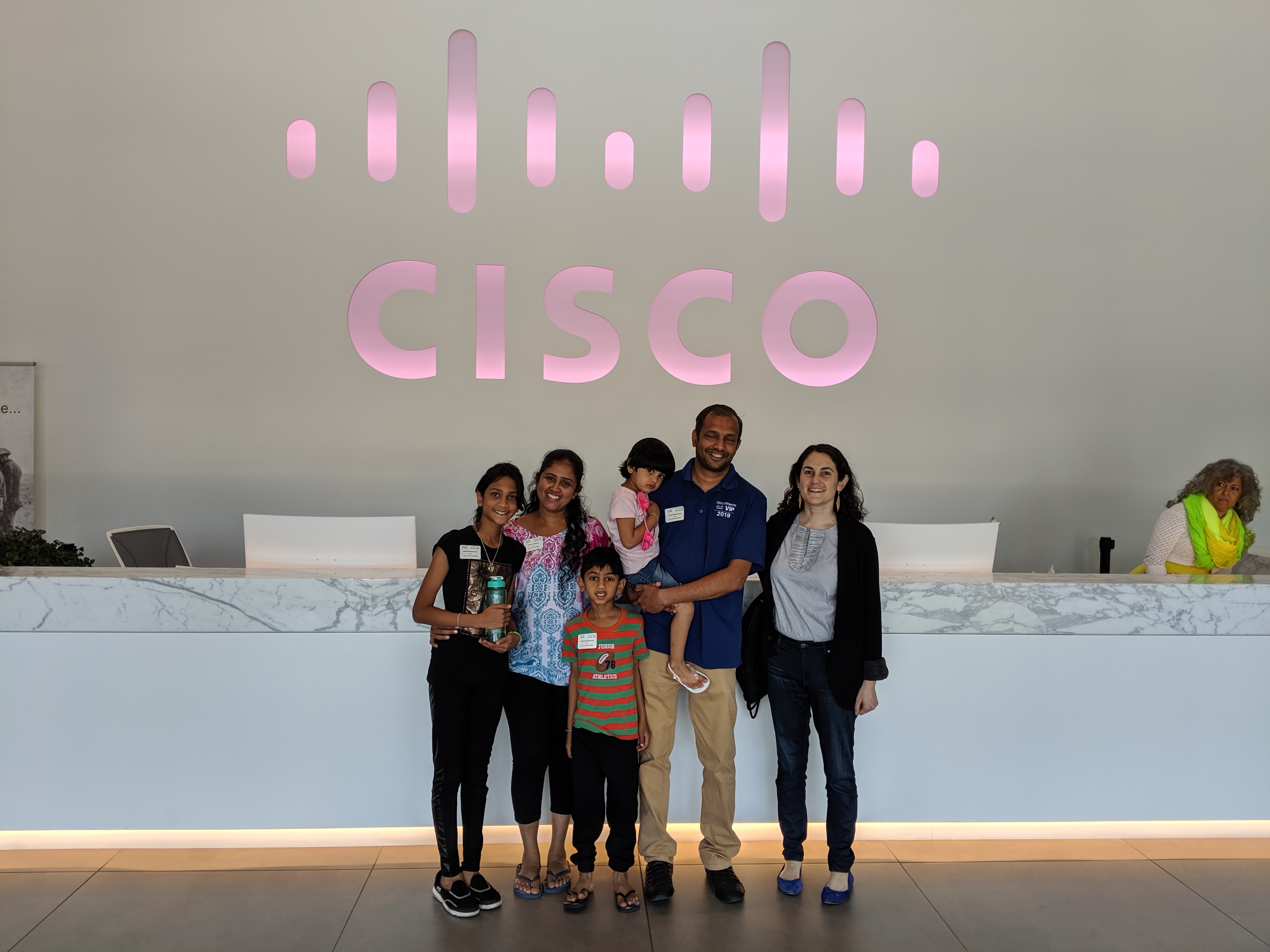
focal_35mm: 27
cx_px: 635
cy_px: 476
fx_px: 991
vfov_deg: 51.4
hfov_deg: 65.3
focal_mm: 4.44
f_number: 1.8
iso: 54
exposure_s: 1/124
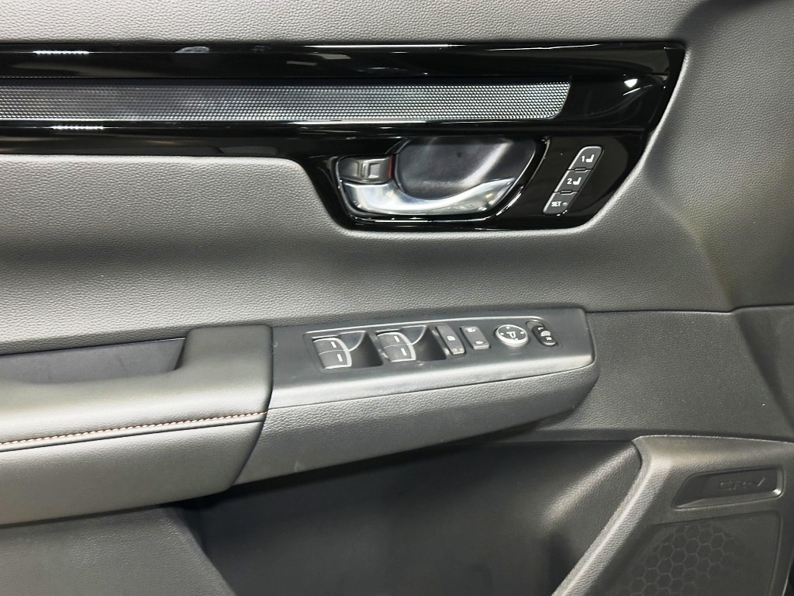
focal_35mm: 48
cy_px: 298
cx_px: 397
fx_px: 1101
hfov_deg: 39.7
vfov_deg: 30.3
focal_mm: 6.86
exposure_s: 1/24
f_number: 1.78
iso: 640
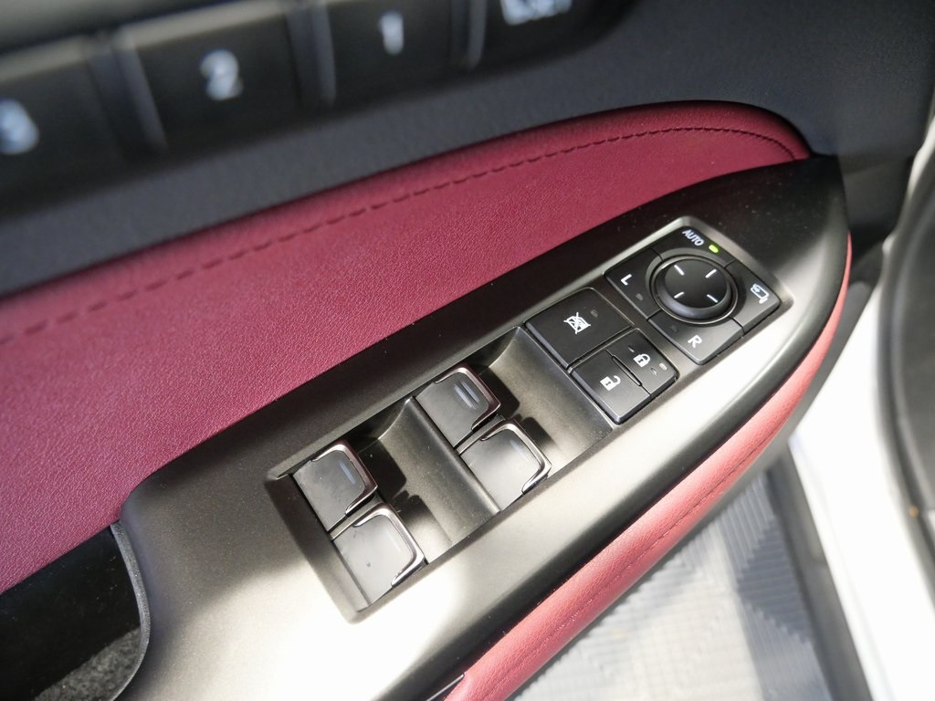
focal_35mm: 24
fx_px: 648
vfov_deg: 56.8
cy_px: 350
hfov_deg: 71.6
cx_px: 468
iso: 3200
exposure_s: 1/13
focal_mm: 12
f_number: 3.5
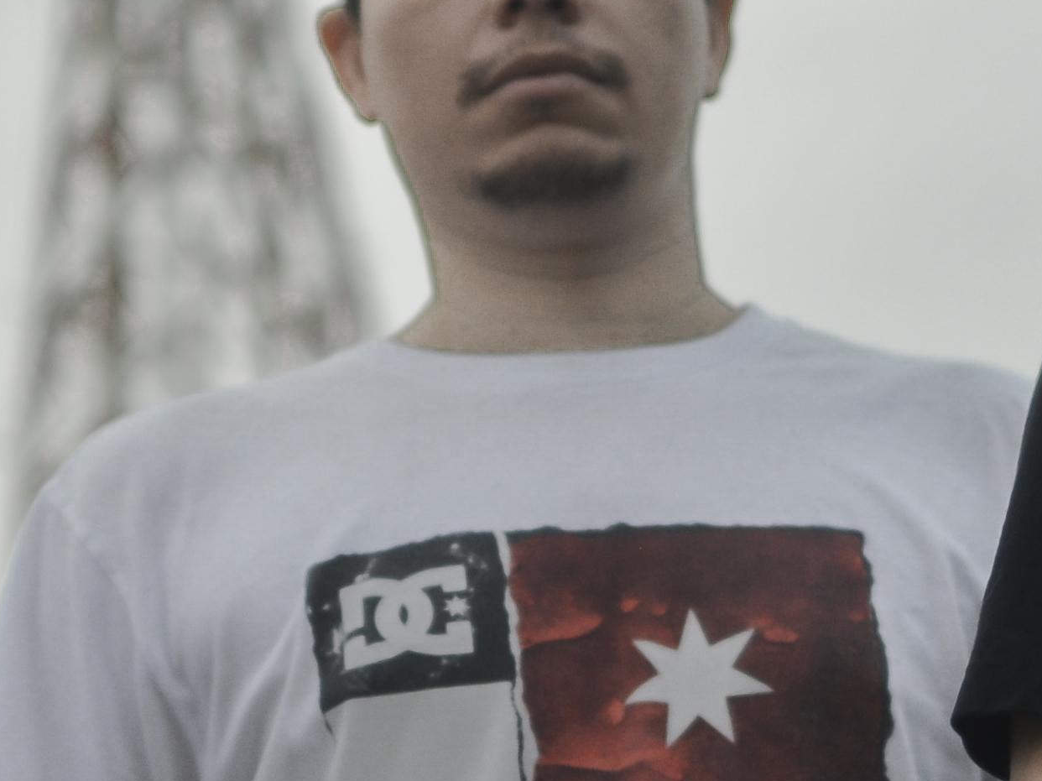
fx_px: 6016
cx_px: 961
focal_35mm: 200
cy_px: 329
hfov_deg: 9.8
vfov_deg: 7.4
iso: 250
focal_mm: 35
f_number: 1.8
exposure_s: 1/400
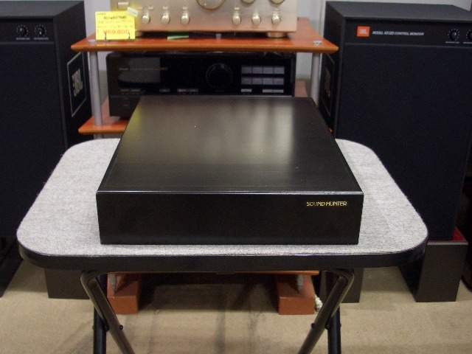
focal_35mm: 41
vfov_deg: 35.1
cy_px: 177
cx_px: 236
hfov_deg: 45.8
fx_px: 559
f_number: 2.8
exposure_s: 1/8
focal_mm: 6.8
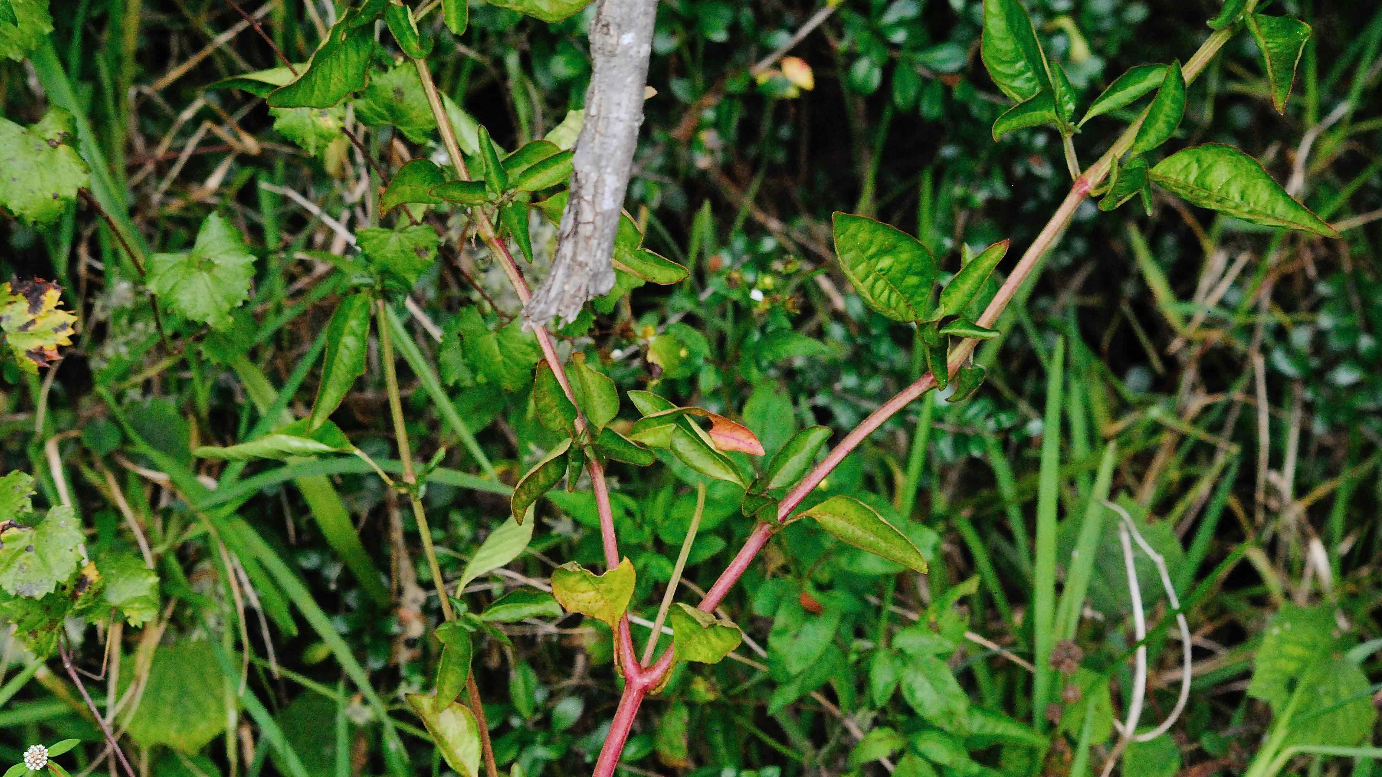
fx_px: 4068
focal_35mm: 111
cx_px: 695
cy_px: 460
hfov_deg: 19.3
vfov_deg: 10.9
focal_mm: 70
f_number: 9
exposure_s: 1/1250
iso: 1600
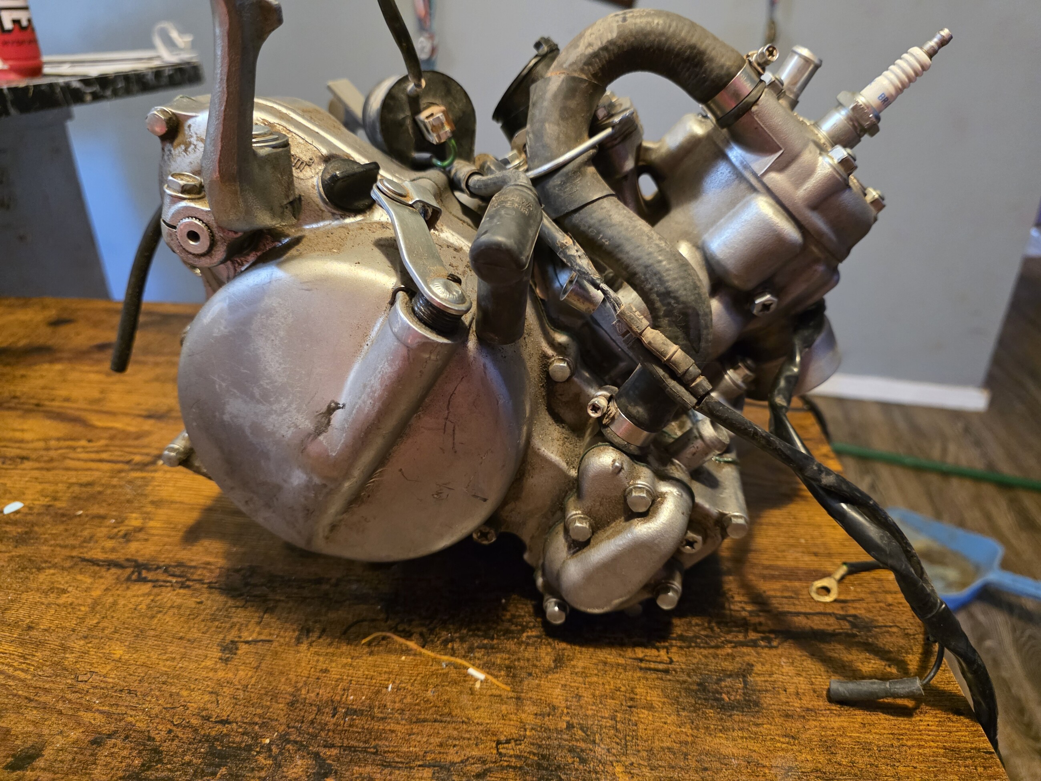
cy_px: 390
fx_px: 692
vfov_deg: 58.9
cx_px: 520
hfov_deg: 73.9
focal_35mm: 23
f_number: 1.7
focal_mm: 6.3
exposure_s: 1/60
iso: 2000
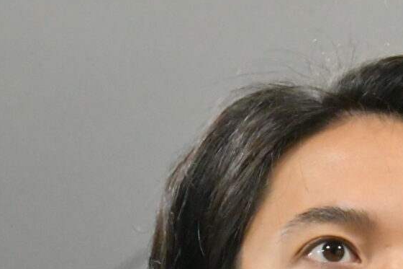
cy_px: 416
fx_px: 2742
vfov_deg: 5.5
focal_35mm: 245
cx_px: 655
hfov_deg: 8.2
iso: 10000
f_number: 8
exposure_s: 1/250
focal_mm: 45
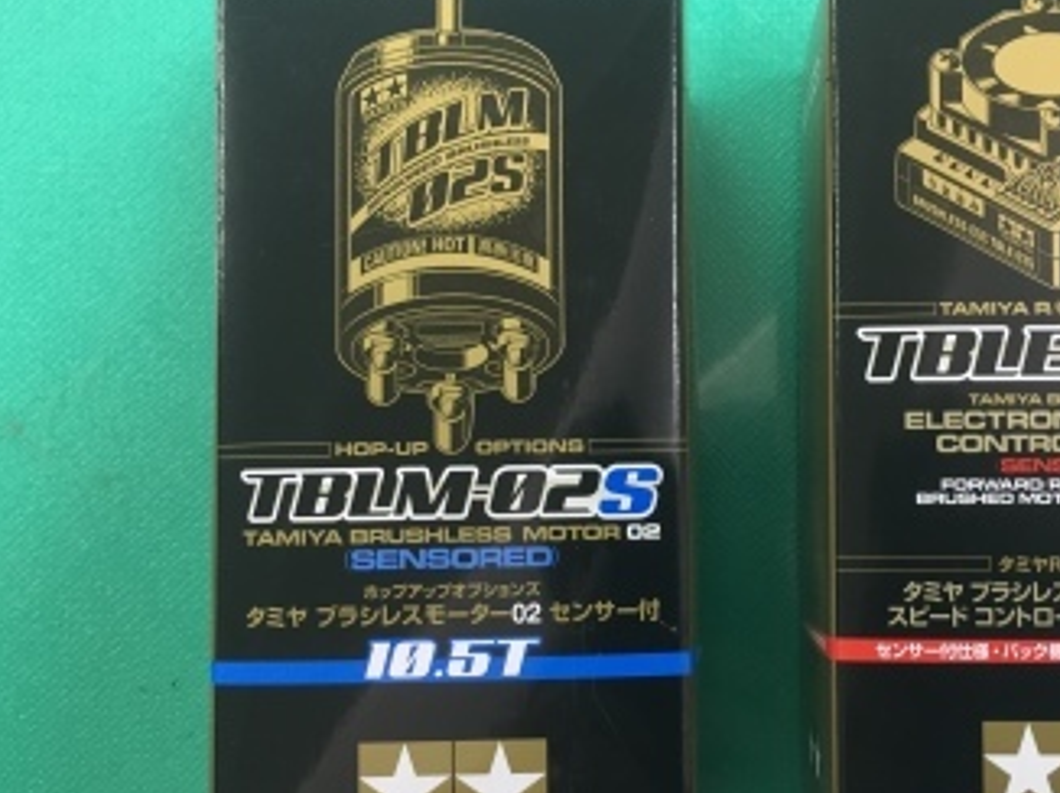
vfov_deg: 35.9
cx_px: 706
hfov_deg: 46.1
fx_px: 1224
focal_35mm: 40
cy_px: 424
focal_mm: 4.15
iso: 125
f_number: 2.2
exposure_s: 1/33
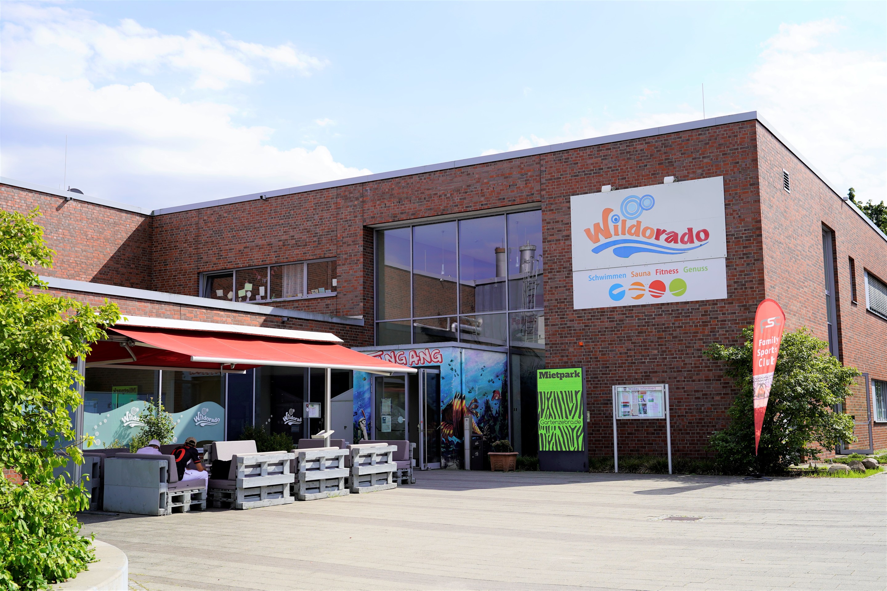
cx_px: 444
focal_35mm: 40
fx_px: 985
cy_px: 296
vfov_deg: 33.4
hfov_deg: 48.5
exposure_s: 1/500
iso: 100
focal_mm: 40
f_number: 5
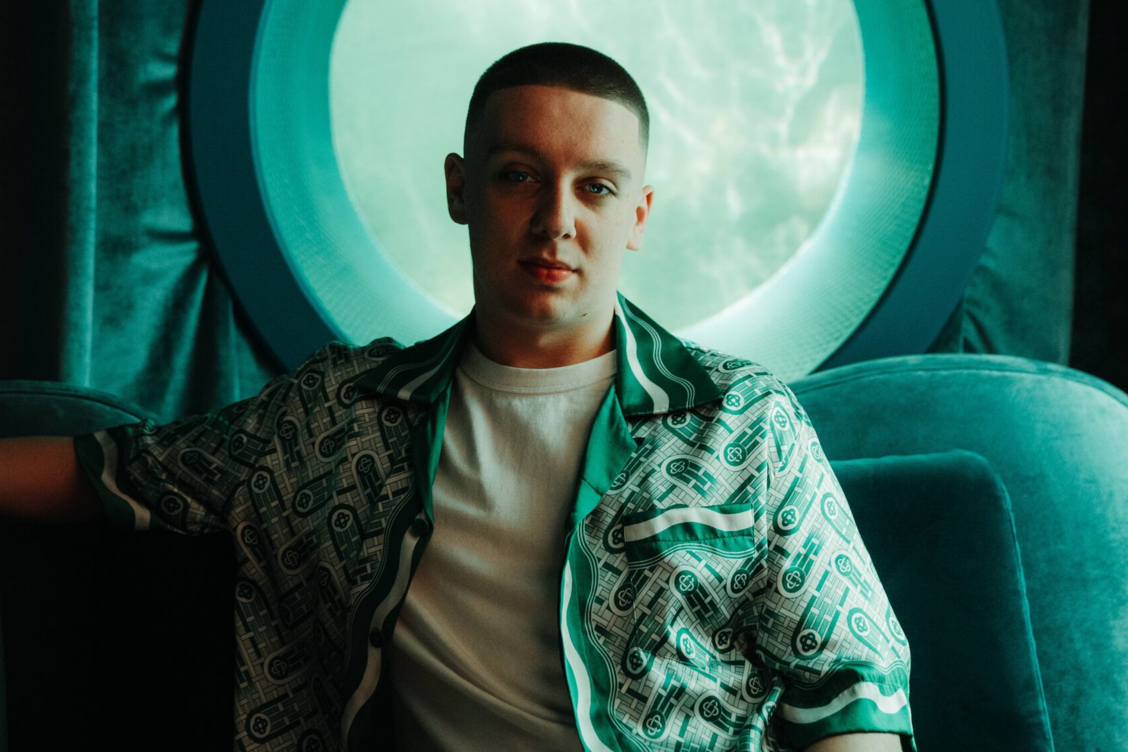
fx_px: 1660
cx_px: 567
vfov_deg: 25.3
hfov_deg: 37.5
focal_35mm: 53
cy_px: 232
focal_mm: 35
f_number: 2.8
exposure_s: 1/100
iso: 2500
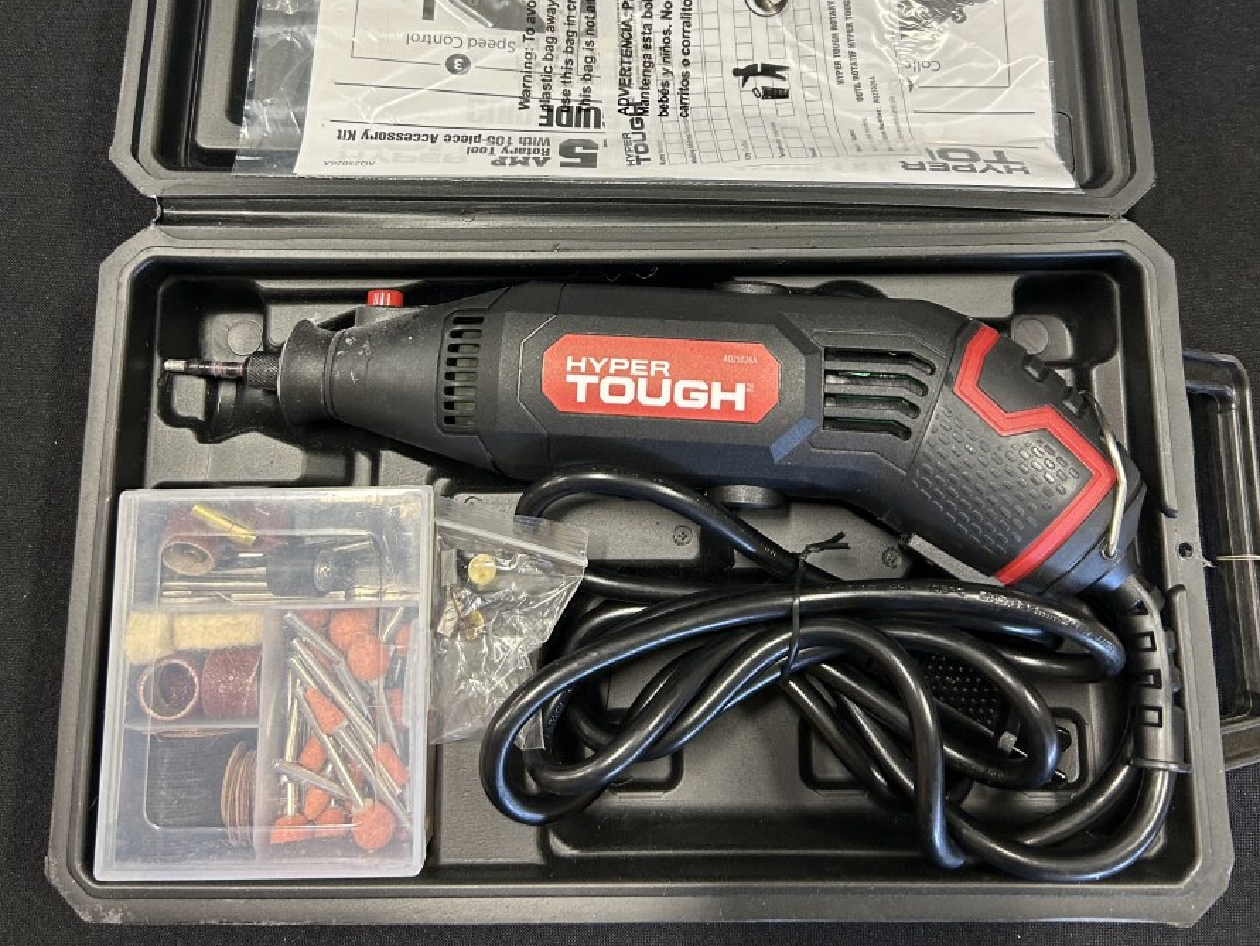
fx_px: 1274
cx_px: 631
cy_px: 221
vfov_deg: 39.5
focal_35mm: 35
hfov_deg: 52.6
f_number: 1.5
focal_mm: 5.7
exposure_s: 1/120
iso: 125
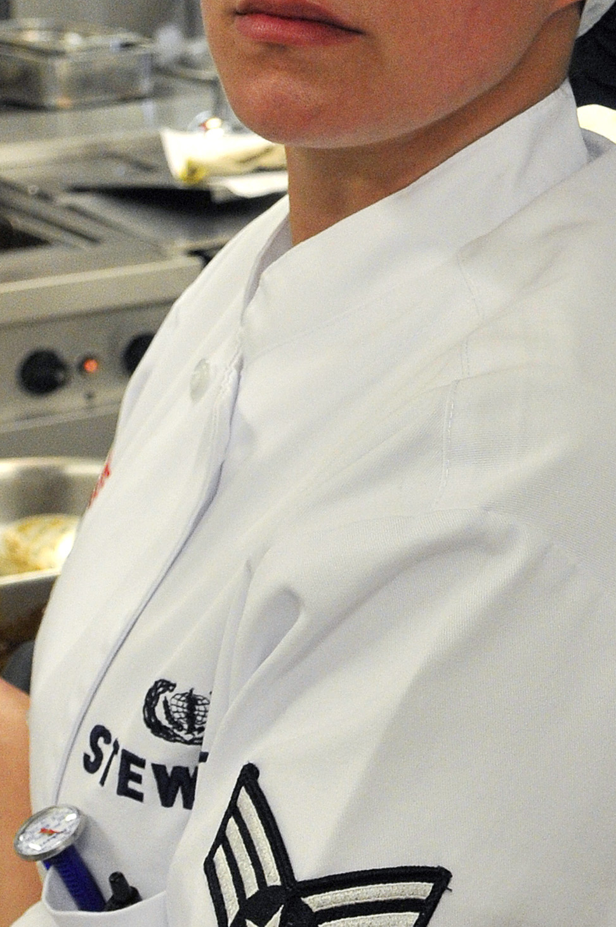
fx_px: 2264
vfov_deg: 23.0
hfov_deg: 15.0
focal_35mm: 88
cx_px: 710
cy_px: 302
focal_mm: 20
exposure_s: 1/60
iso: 800
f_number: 5.6
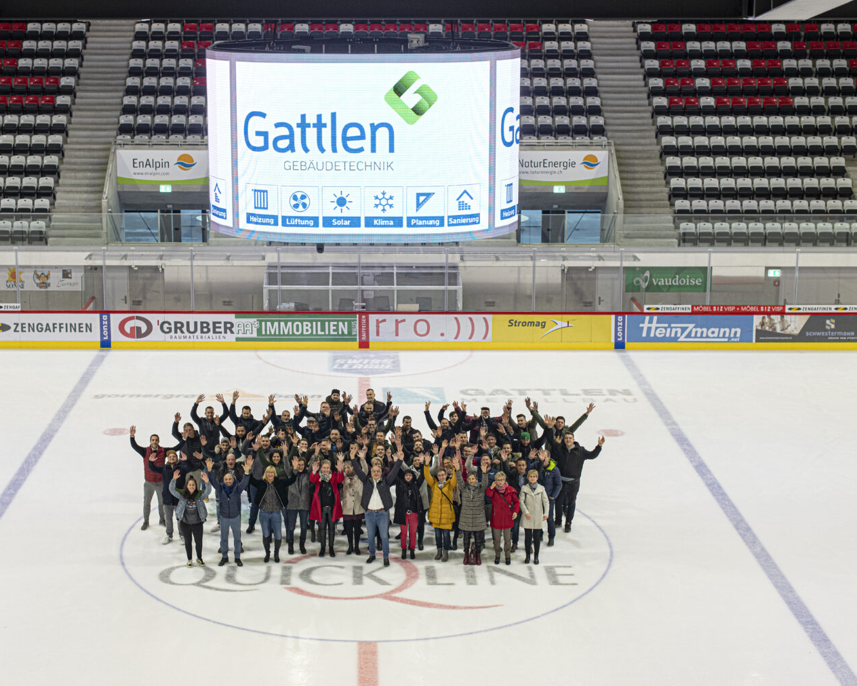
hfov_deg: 33.0
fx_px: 1446
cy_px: 344
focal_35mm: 57
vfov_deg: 26.7
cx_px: 367
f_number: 4.5
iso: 1000
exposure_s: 1/160
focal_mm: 50
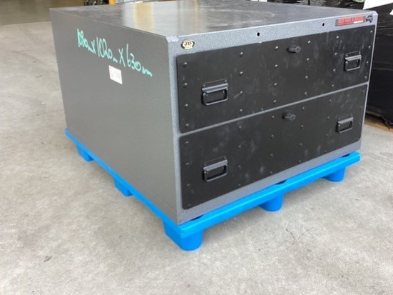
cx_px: 215
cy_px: 126
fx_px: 409
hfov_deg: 51.3
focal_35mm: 36
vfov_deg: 39.6
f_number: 2.4
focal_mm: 3.3
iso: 50
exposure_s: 1/100
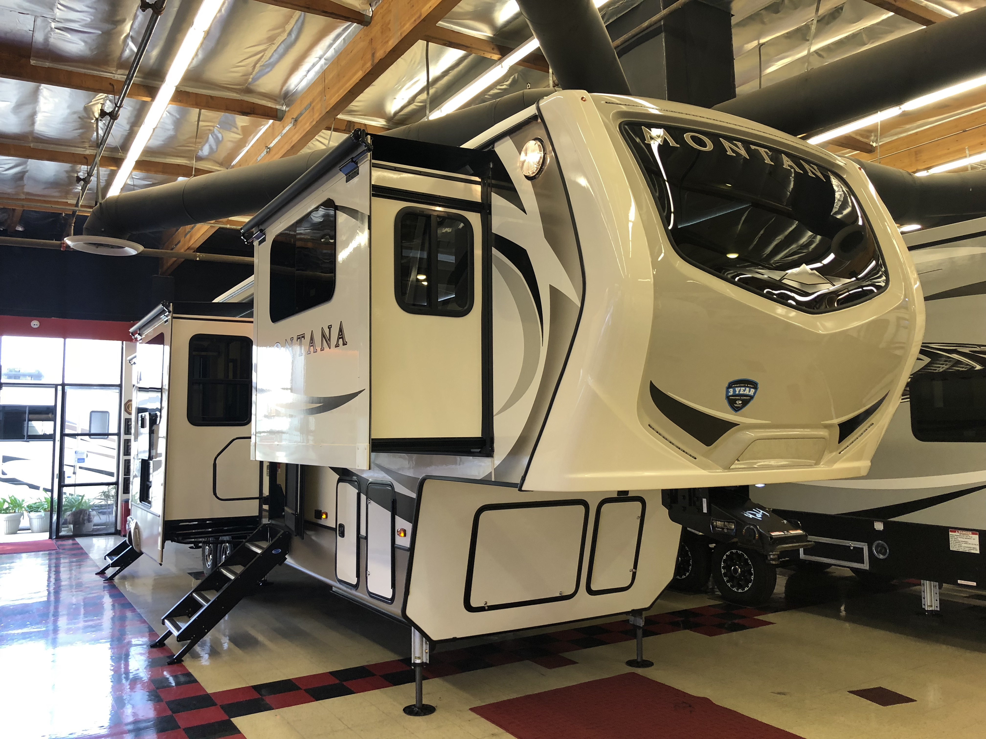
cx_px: 493
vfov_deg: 49.7
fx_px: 798
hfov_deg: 63.4
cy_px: 370
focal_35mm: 28
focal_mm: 3.99
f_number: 1.8
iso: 32
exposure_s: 1/30
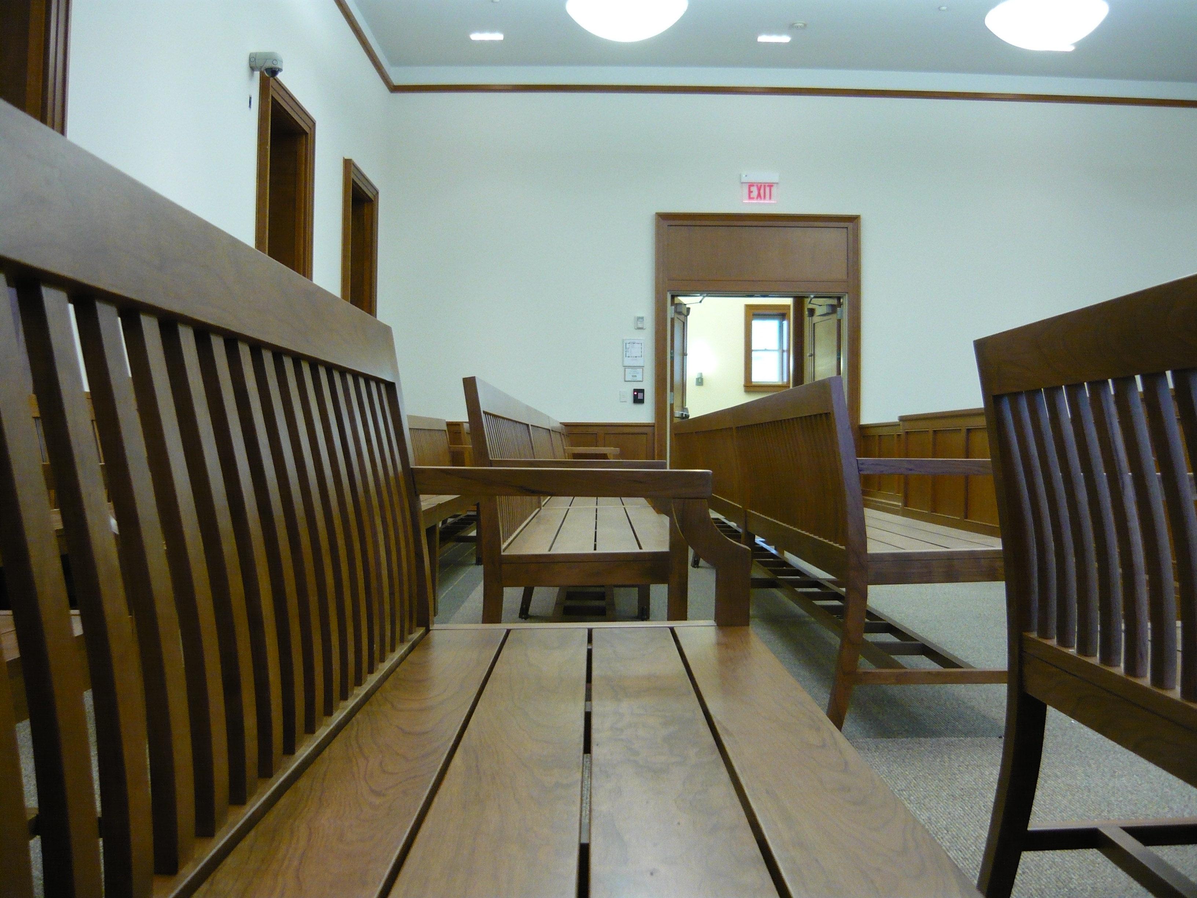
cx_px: 598
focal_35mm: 33
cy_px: 449
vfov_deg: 42.9
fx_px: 1141
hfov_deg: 55.4
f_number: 2.8
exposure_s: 1/30
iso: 320
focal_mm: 5.5
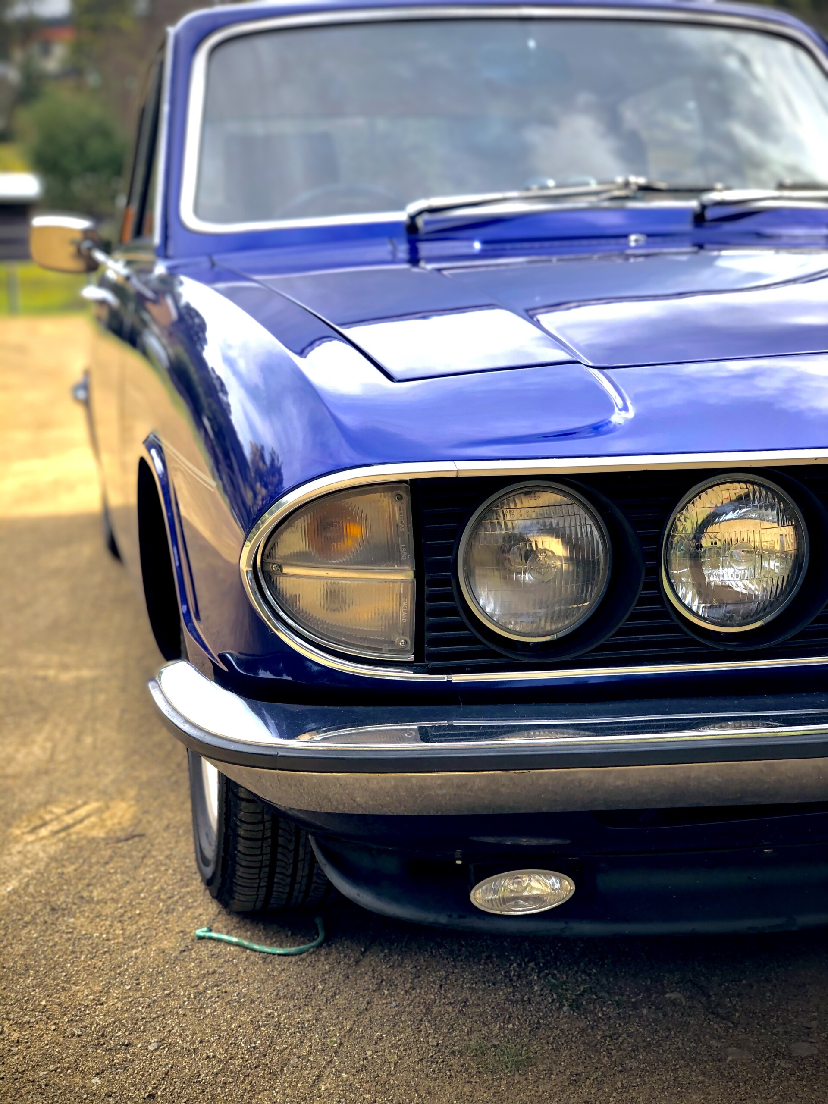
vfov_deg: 36.8
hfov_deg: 28.0
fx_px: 1658
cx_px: 414
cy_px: 552
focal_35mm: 52
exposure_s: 1/134
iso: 16
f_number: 2.4
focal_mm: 6
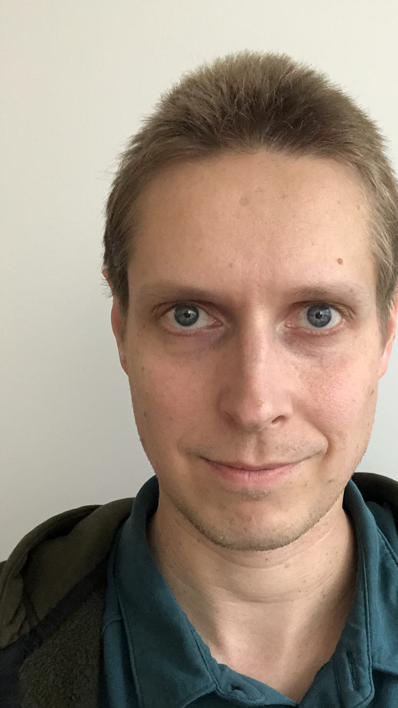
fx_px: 657
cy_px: 354
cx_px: 249
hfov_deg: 33.5
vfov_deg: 56.6
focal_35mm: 35
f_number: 2.2
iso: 320
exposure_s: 1/40
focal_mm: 2.87
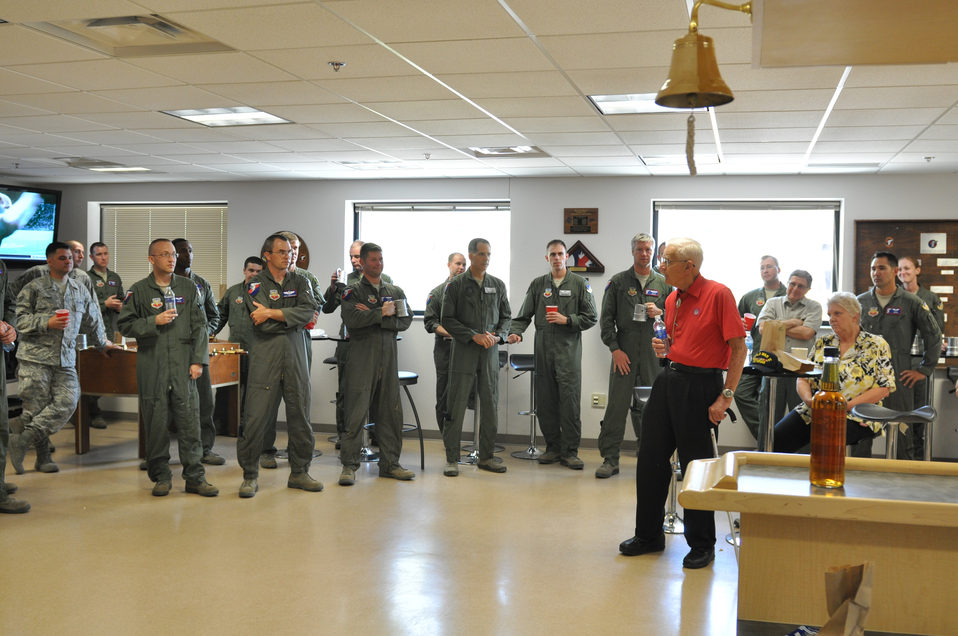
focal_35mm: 36
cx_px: 479
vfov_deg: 36.8
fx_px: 957
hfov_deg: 53.2
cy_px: 318
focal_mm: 24
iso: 800
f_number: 4
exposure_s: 1/60
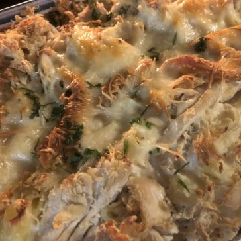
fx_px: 268
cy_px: 121
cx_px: 141
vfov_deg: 48.5
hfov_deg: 48.2
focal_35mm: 34
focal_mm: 3.99
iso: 100
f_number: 1.8
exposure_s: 1/4
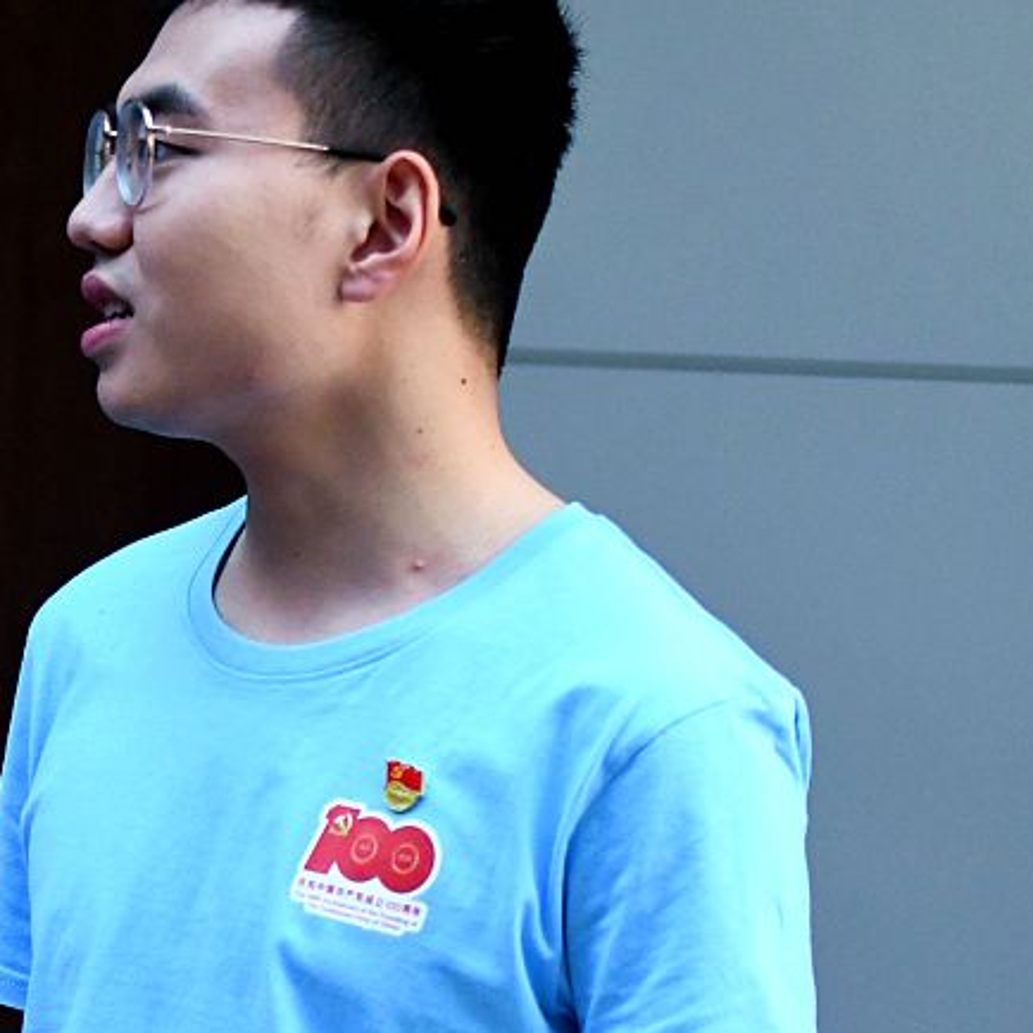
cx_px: -381
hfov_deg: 7.0
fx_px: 8339
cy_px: 662
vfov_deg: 7.1
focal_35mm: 247
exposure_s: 1/1600
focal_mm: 70
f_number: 3.2
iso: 3200
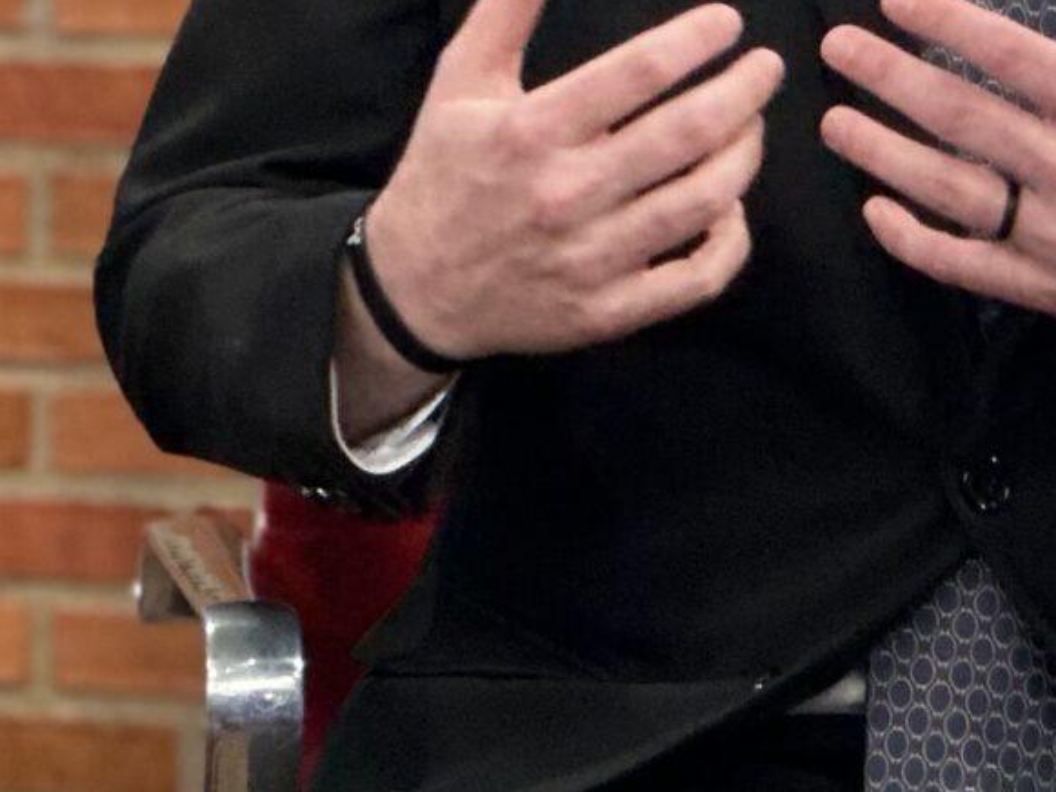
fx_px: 10344
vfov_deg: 4.4
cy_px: -412
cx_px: 536
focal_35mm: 339
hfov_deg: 5.8
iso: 250
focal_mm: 9
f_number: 2.8
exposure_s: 1/89
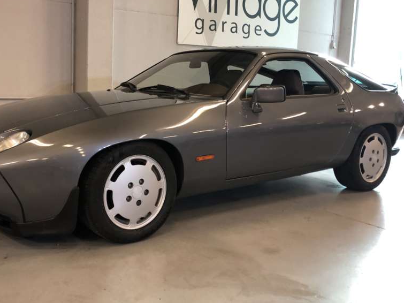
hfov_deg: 48.5
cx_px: 149
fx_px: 443
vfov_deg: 37.6
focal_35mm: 38
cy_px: 128
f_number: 1.8
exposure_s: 1/17
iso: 50
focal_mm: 3.99
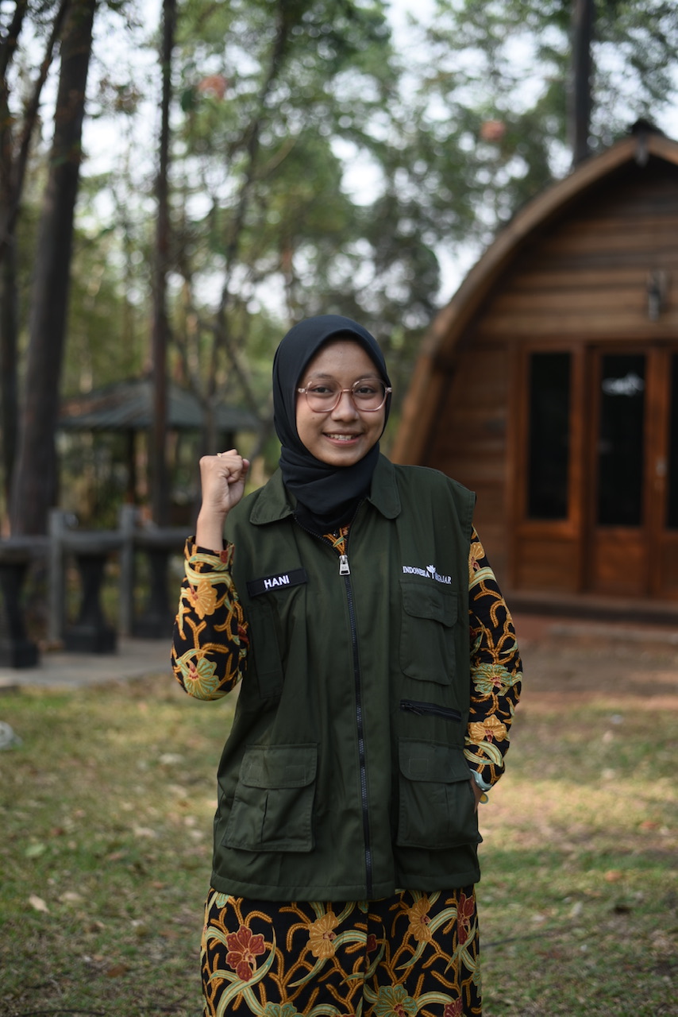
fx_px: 1412
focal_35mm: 50
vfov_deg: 39.6
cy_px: 508
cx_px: 339
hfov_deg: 27.0
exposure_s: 1/640
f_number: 2.5
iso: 100
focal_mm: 50
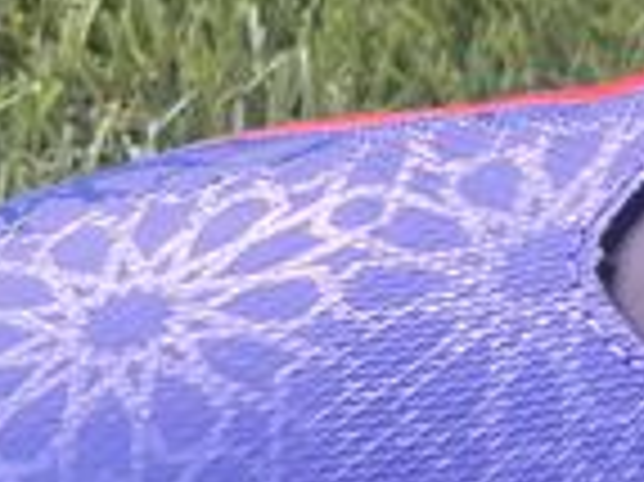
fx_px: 3457
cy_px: 464
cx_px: 1608
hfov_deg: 9.4
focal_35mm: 186
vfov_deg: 7.9
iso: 80
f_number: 1.6
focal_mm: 4.2
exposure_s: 1/121
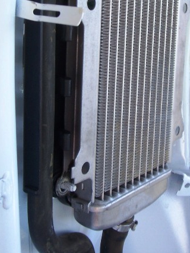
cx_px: 113
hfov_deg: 24.0
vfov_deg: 31.1
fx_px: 446
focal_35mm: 61
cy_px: 63
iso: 64
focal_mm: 6.4
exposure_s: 1/30
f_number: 3.9
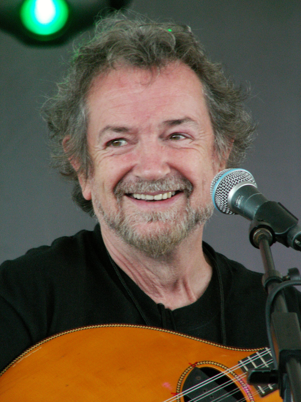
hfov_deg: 3.5
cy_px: 201
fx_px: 4869
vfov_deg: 4.7
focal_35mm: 420
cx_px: 150
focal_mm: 69.45
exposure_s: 1/40
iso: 160
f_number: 4.5
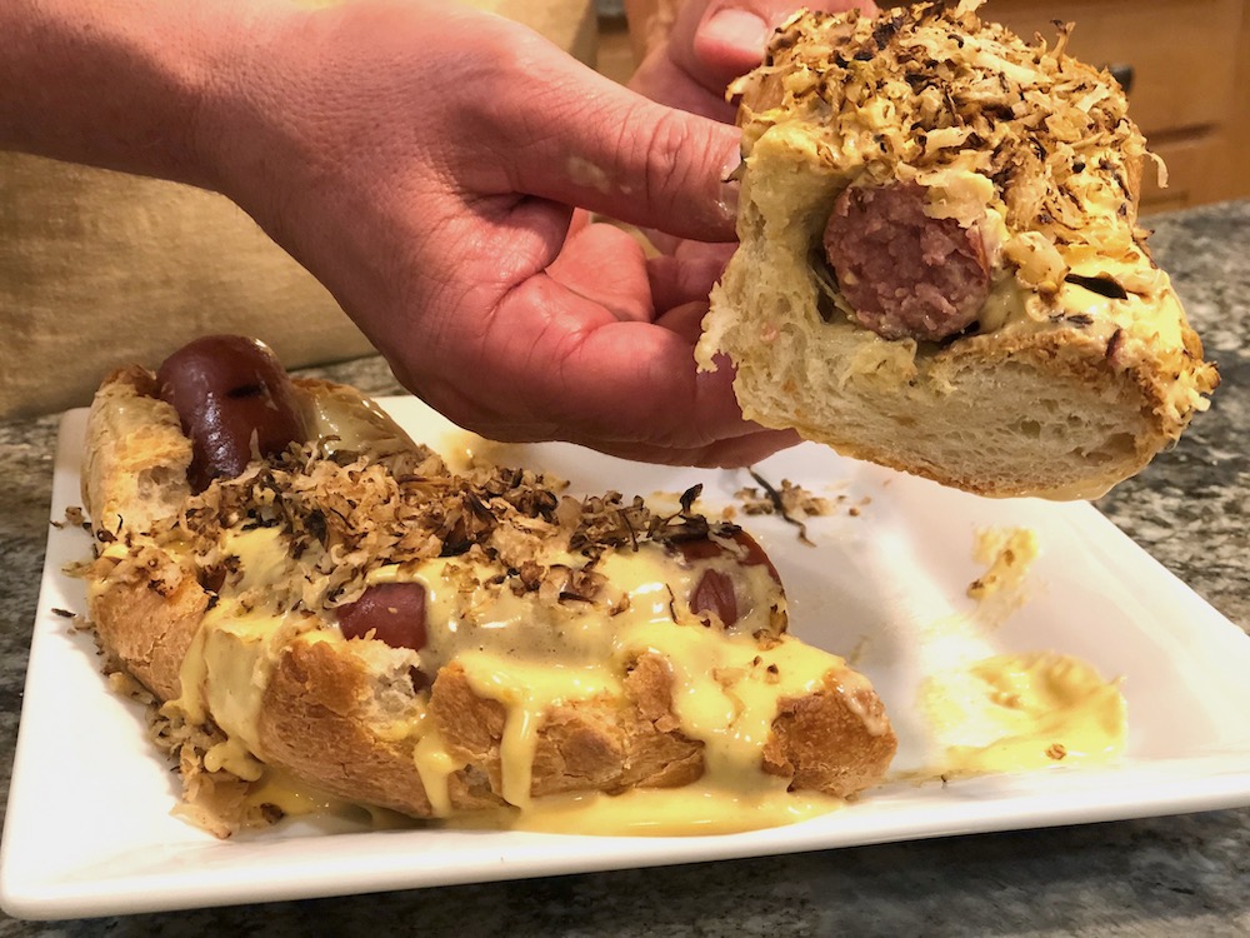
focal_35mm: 57
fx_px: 2058
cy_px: 469
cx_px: 625
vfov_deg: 25.7
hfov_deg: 33.8
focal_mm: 6.6
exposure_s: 1/30
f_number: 2.8
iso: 200
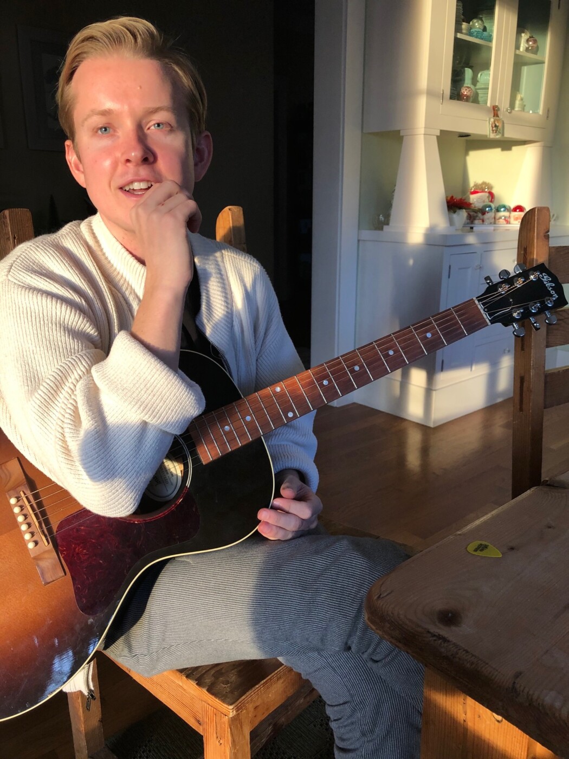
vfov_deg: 63.4
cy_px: 380
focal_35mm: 28
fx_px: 614
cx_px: 284
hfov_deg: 49.7
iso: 32
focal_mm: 3.99
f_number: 1.8
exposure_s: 1/30
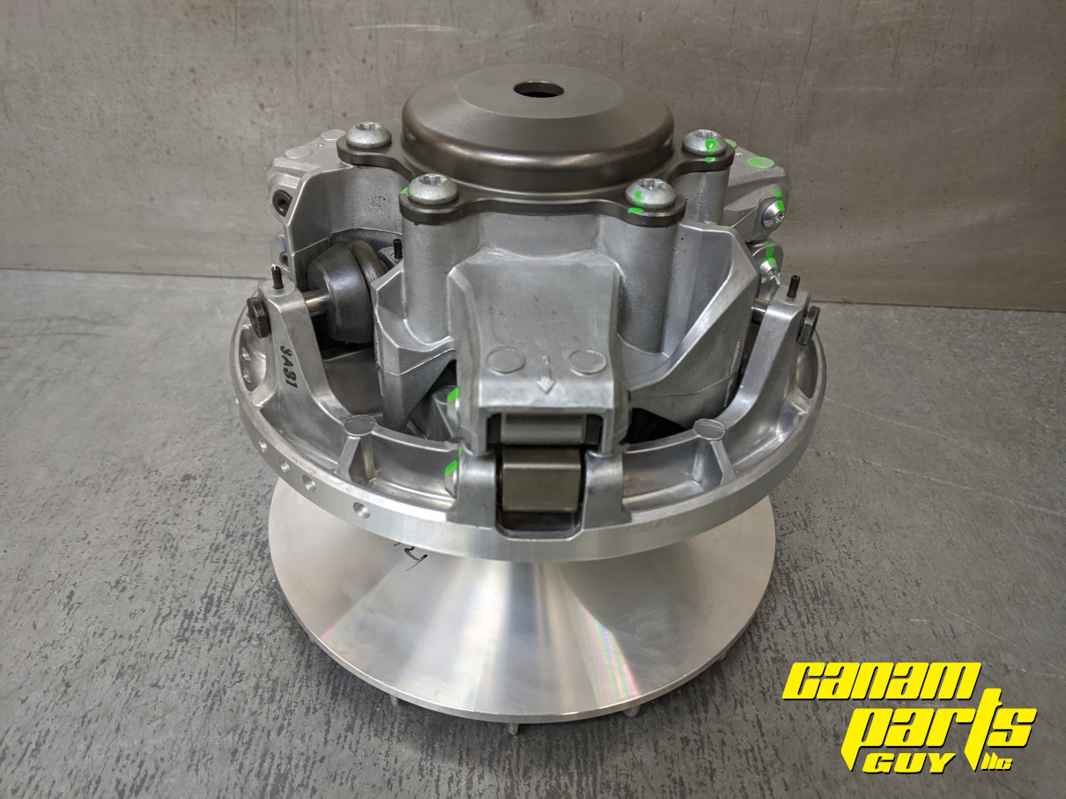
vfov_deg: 51.3
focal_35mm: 27
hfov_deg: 65.3
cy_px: 400
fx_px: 831
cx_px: 533
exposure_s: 1/120
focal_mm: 4.44
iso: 293
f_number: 1.8
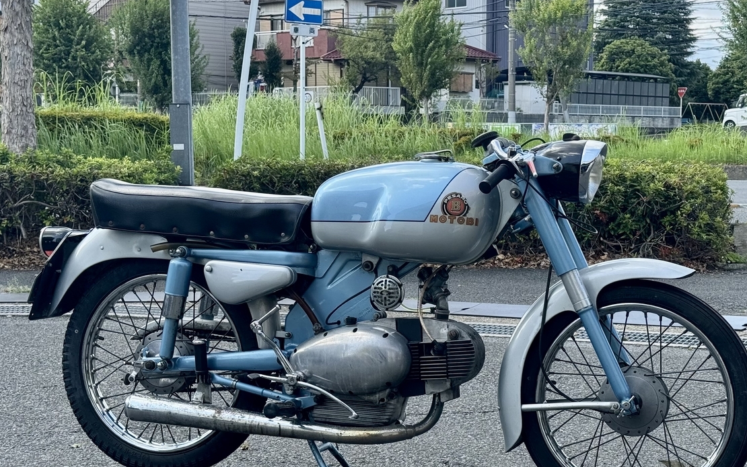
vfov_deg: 23.5
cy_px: 257
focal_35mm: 55
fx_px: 1120
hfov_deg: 36.9
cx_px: 396
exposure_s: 1/802
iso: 64
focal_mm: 6.76
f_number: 1.78
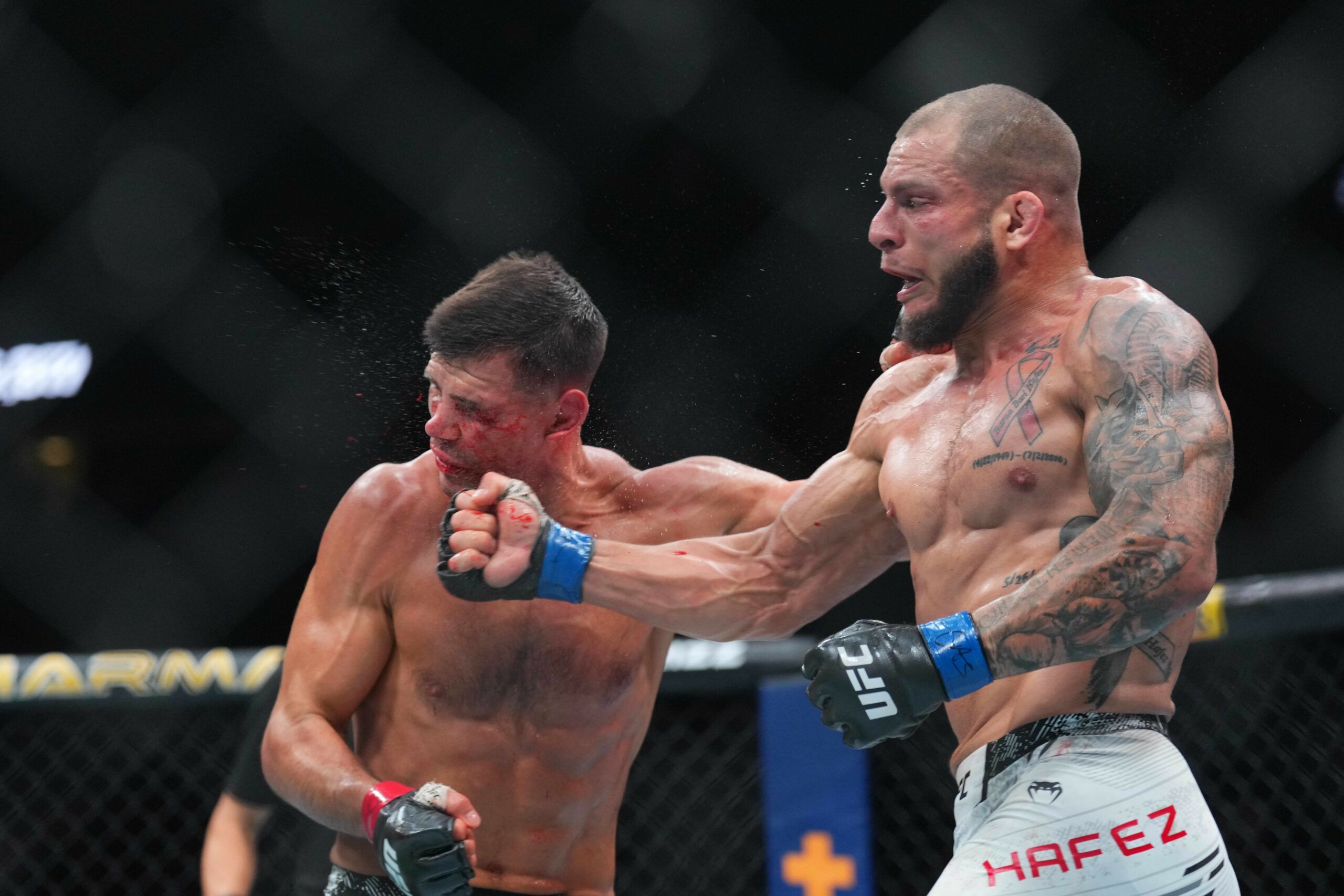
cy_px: 448
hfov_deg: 17.8
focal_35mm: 115
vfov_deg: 11.9
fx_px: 4293
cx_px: 672
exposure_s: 1/1000
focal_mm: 115
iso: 2500
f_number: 3.2
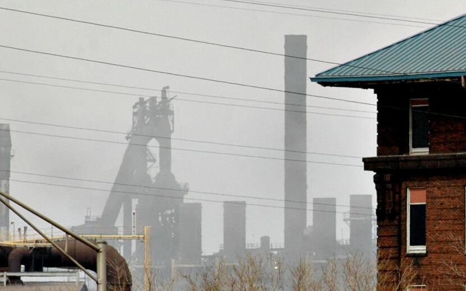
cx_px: 534
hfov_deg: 3.3
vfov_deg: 2.1
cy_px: 197
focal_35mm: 641
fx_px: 8142
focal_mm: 170
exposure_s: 1/640
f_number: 9
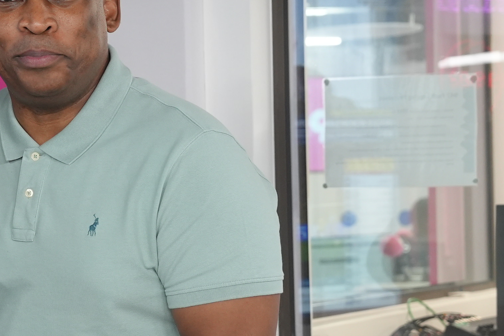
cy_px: 238
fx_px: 1974
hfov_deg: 14.3
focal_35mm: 141
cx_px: -8
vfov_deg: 9.7
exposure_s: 1/160
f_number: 4
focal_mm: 41
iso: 1250
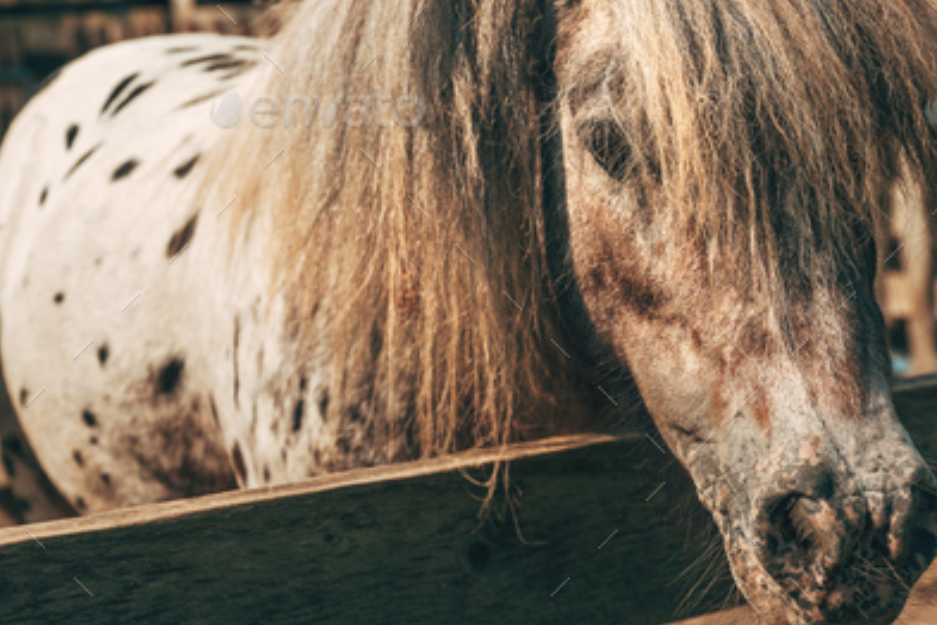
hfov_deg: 23.2
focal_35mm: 87
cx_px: 668
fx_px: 2264
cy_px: 221
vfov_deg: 15.7
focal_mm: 58
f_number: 6.3
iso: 64
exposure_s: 1/200
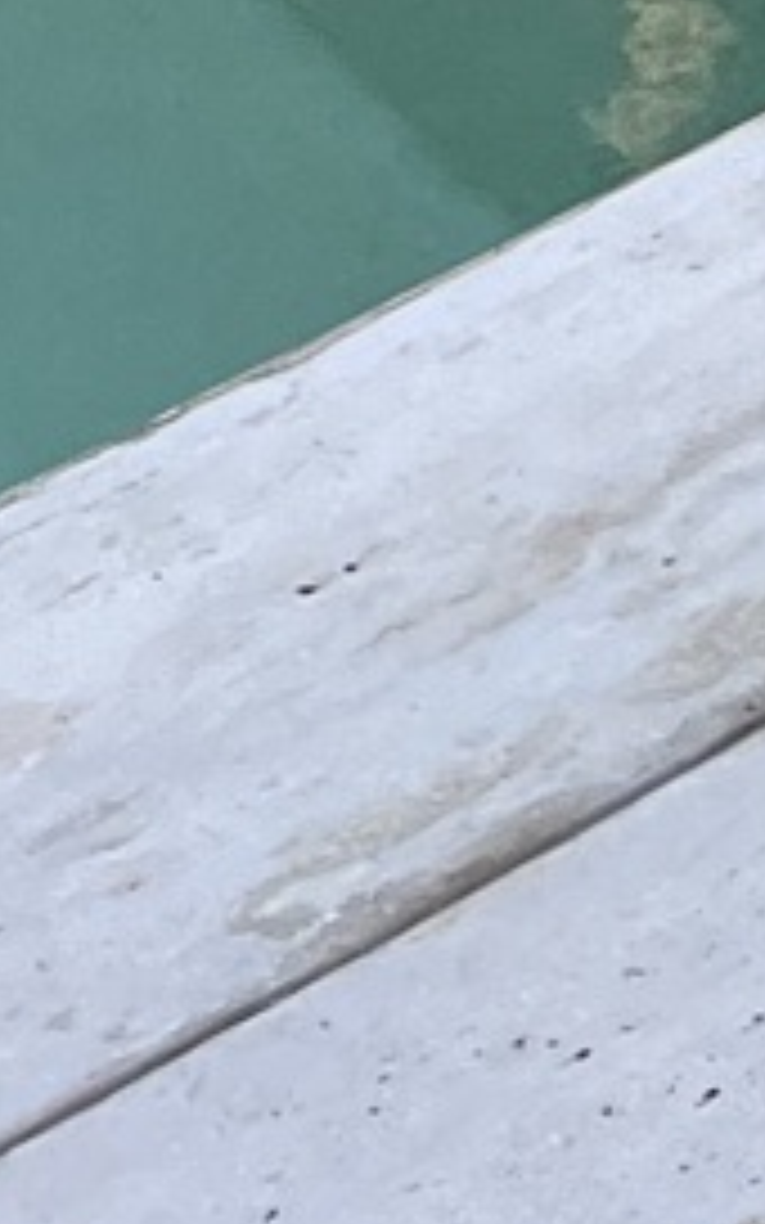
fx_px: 6772
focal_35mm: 203
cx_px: 2961
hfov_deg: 5.7
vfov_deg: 7.9
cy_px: -3136
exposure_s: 1/424
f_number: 1.5
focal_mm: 5.7
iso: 50
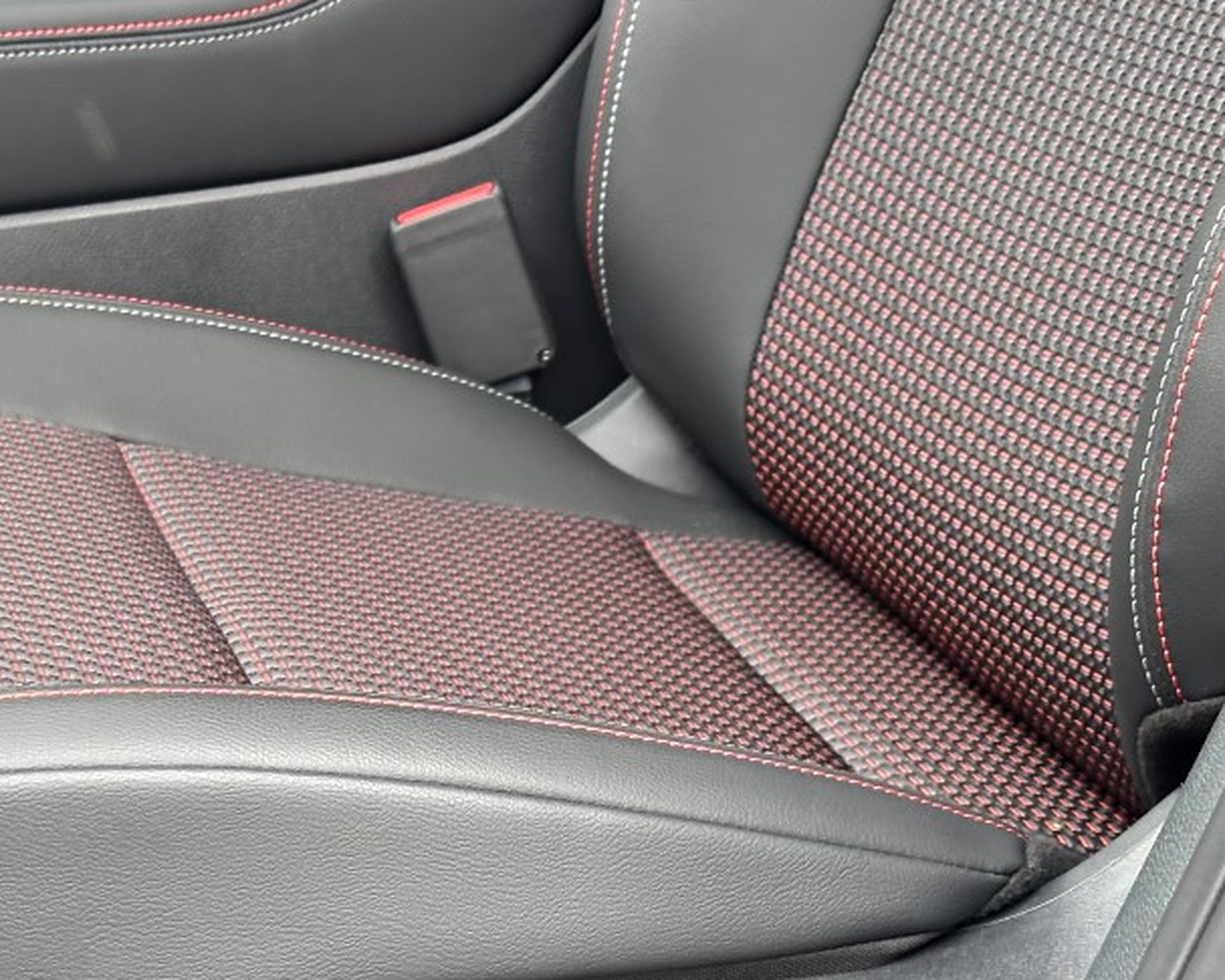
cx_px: 276
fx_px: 2865
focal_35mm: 79
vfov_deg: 19.3
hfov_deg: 23.8
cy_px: 766
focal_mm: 6.86
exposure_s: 1/91
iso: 80
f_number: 1.78
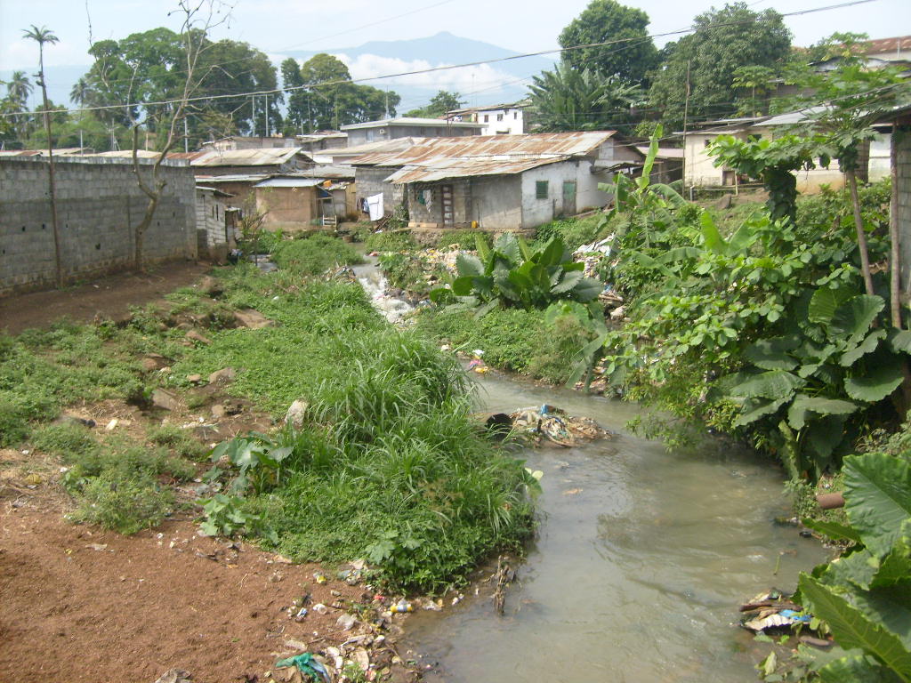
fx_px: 921
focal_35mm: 35
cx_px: 456
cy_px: 342
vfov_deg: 40.7
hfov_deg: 52.6
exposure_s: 1/180
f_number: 7.1
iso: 80
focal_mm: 5.8
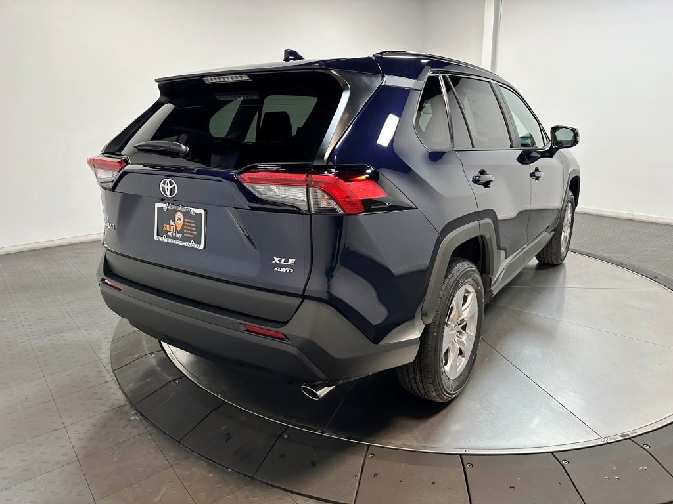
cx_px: 336
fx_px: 467
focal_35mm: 24
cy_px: 252
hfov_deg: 71.6
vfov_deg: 56.8
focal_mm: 6.86
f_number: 1.78
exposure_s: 1/60
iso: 500
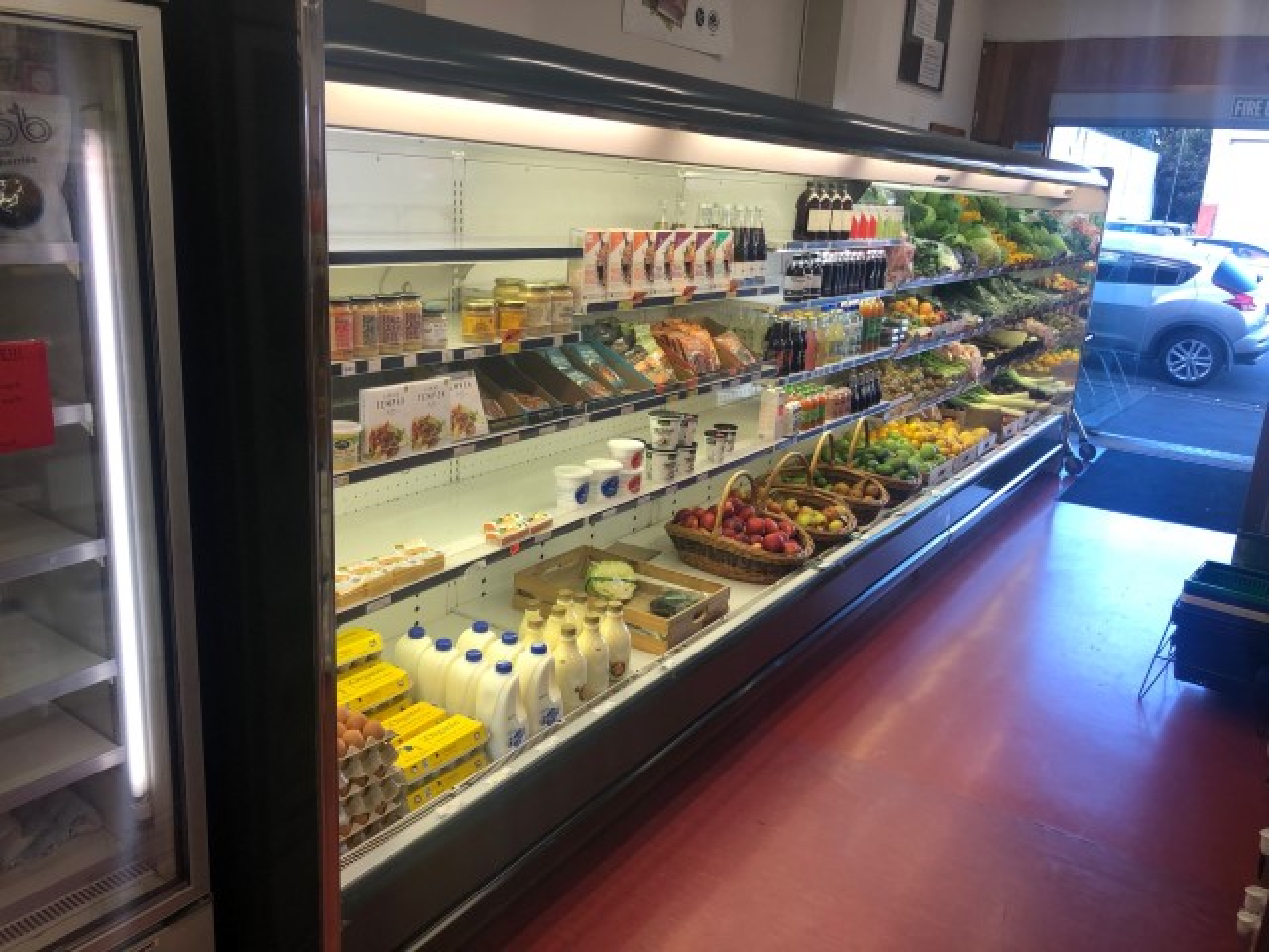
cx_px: 634
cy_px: 476
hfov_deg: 63.4
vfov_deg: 49.7
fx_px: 1026
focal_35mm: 28
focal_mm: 4
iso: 40
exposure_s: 1/100
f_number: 1.8
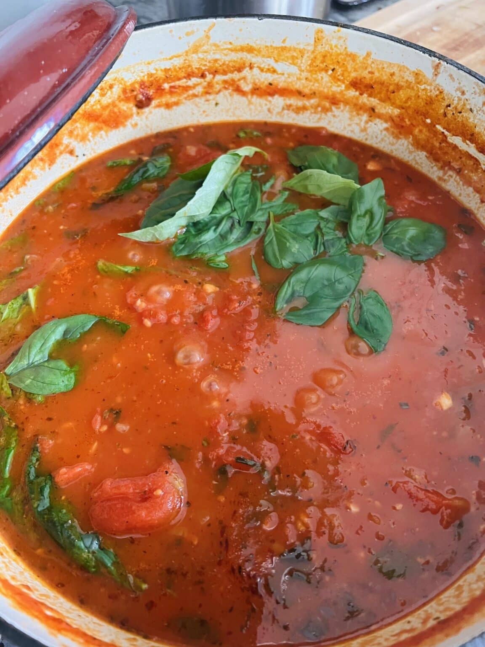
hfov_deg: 53.1
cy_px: 324
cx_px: 242
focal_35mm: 26
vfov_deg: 67.3
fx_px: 486
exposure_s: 1/42
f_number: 1.5
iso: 500
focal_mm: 5.7
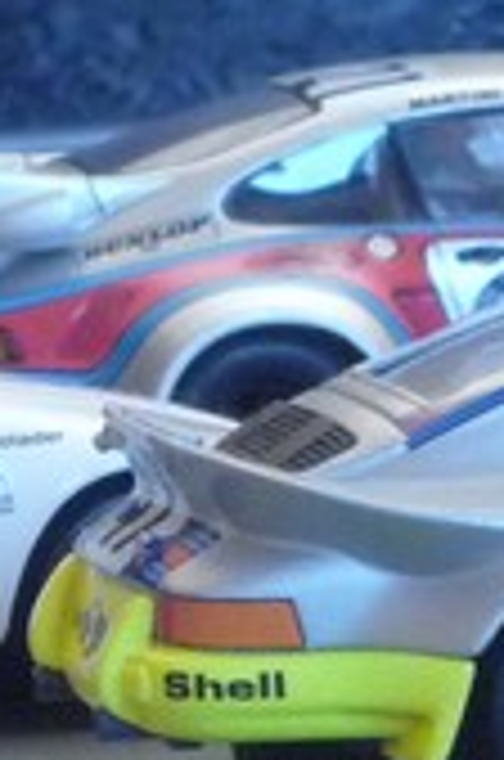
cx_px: 284
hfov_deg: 3.2
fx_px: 9109
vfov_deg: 4.8
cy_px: 607
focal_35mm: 432
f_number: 4.9
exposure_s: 1/10
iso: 400
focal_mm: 12.2
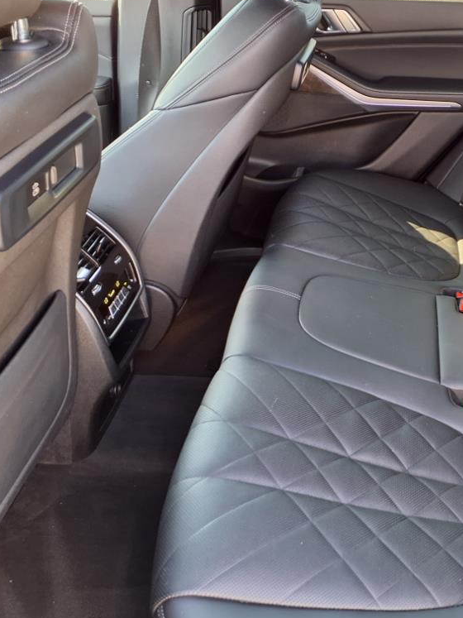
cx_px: 405
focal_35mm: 37
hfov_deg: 36.6
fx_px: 660
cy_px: 305
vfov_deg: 50.1
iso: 100
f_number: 1.9
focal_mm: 3.58
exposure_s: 1/40
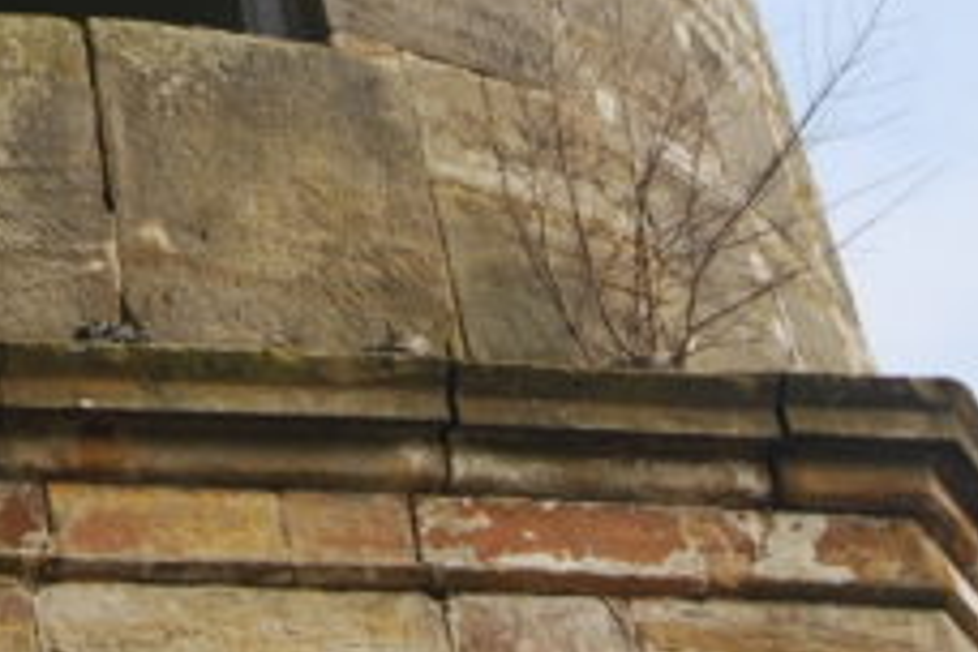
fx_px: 2934
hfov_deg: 18.3
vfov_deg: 11.7
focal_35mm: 108
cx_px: -86
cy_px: -508
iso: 200
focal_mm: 16
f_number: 5.6
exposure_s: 1/125
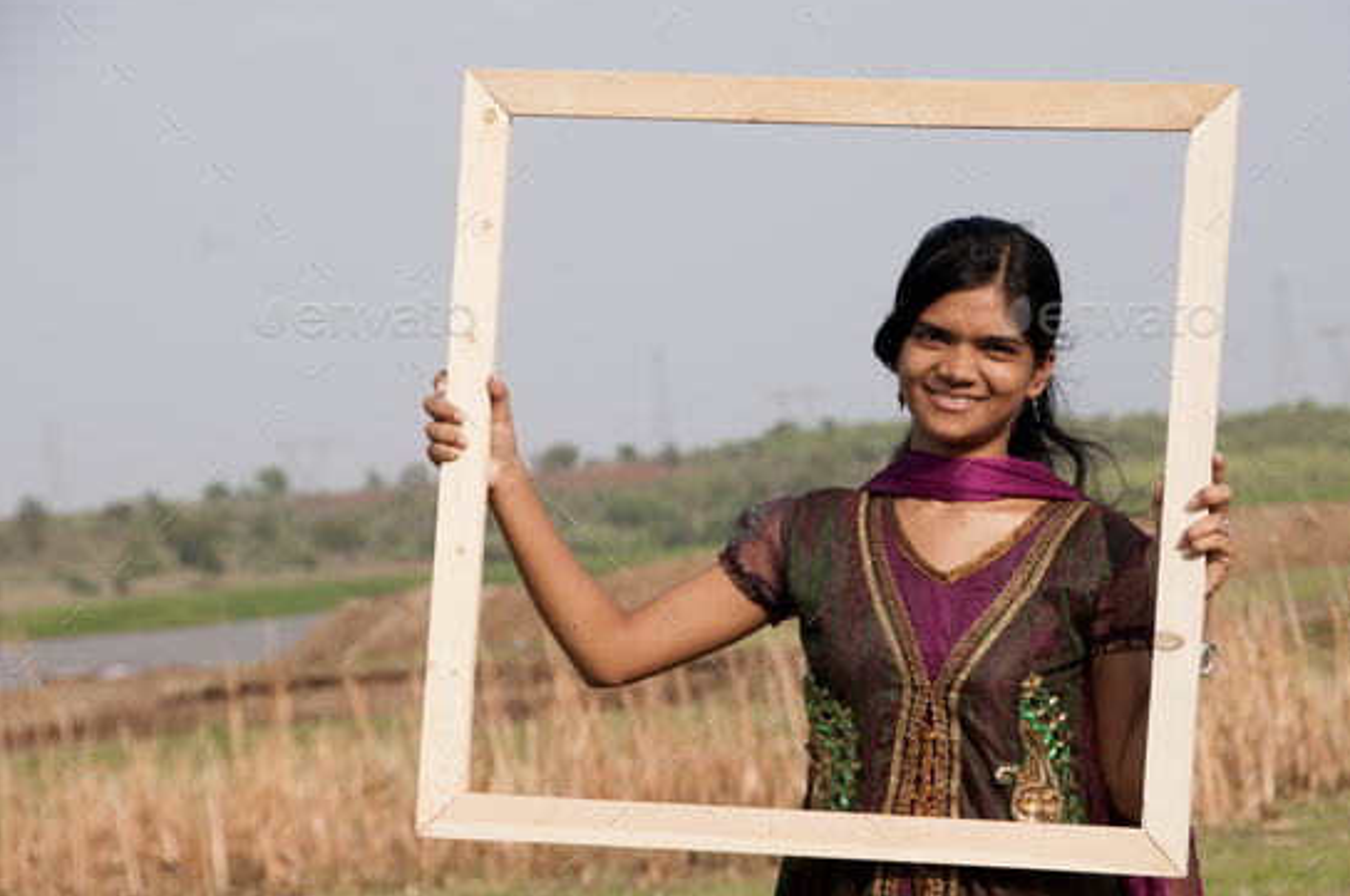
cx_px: 730
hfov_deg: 13.3
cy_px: 432
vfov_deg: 8.9
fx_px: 5787
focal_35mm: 155
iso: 200
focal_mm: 95
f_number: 8
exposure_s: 1/400
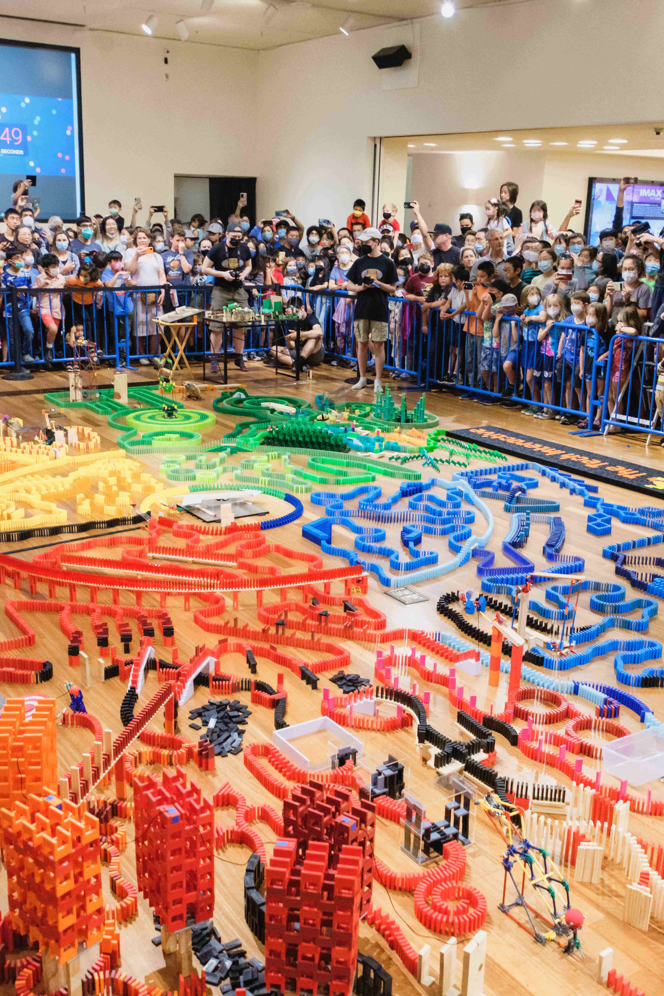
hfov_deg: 36.9
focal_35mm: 36
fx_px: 996
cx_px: 332
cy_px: 498
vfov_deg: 53.1
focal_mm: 24
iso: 5000
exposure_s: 1/100
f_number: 5.6
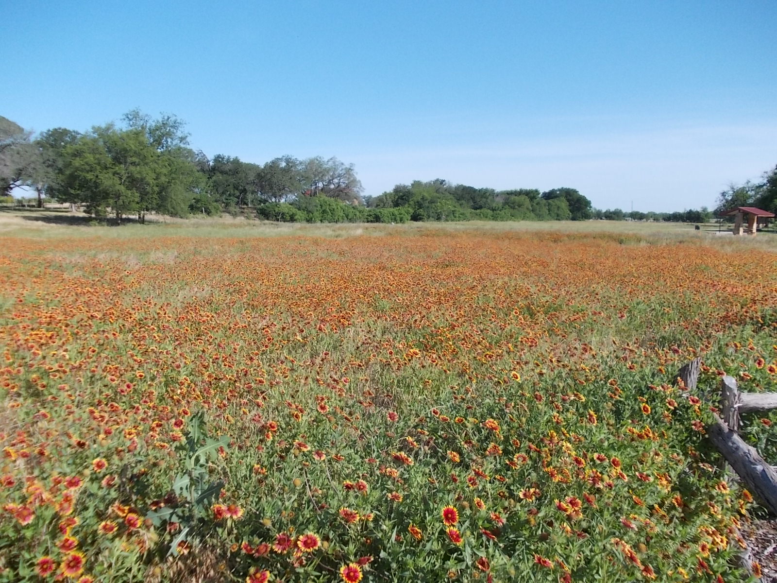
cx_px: 388
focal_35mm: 28
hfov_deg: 63.4
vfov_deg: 49.7
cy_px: 292
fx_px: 628
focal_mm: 4
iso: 80
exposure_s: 1/250
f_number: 5.4
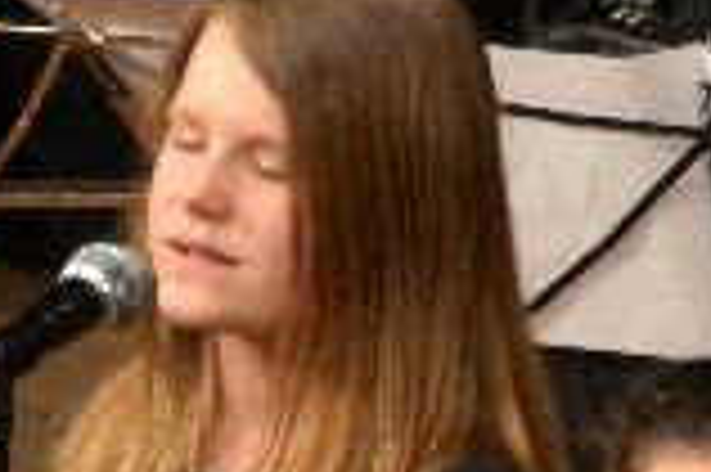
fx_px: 17204
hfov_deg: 2.4
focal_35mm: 872
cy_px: 751
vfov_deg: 1.6
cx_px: -333
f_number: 5.6
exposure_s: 1/50
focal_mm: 92
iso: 800
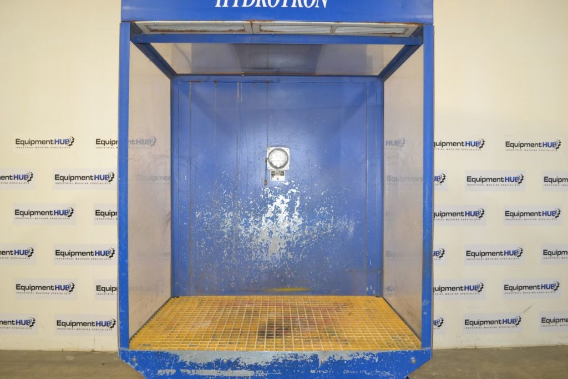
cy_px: 190
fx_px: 473
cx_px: 284
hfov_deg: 61.9
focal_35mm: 30
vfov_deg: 43.6
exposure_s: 1/60
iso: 720
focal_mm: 20
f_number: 3.8
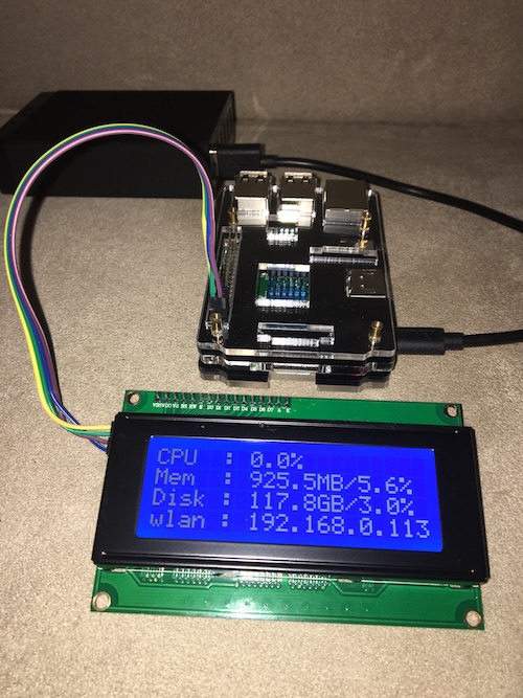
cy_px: 349
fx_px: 584
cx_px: 262
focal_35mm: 29
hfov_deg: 48.2
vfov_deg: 61.7
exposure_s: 1/76
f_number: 2.2
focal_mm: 4.15
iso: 25
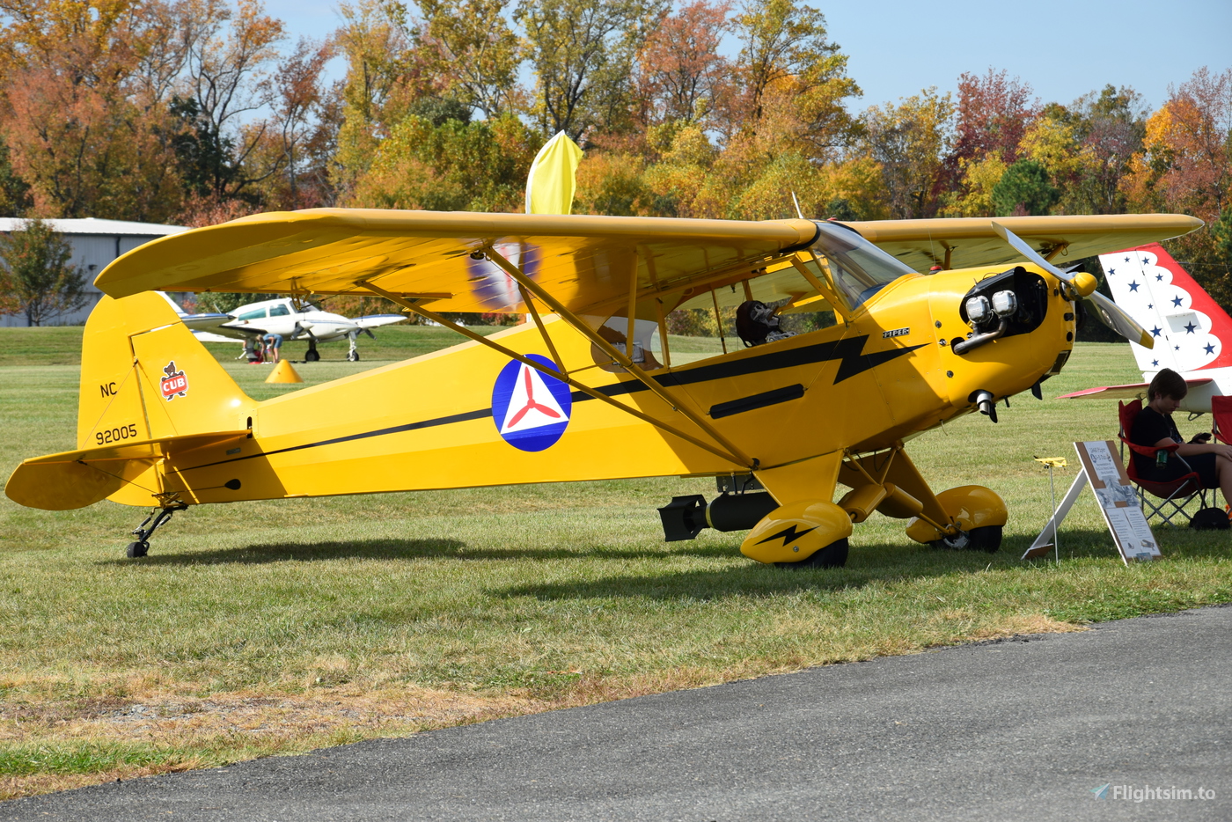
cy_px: 411
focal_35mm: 147
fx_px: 5031
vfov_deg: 9.3
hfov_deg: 14.0
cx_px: 616
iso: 200
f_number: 10
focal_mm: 98
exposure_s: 1/400
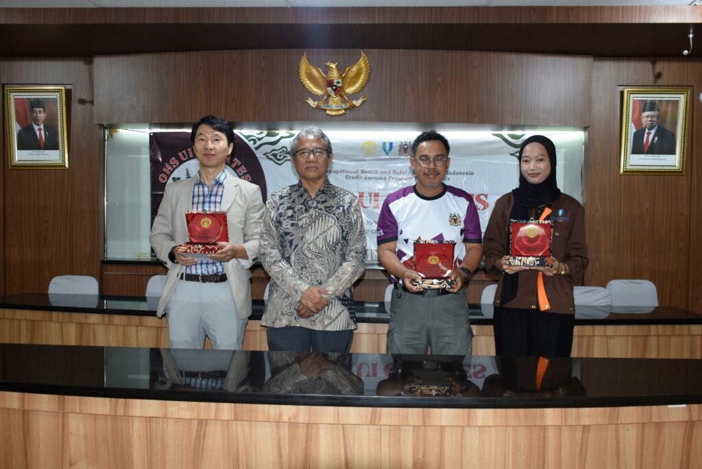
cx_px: 351
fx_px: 644
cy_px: 234
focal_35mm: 33
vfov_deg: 40.0
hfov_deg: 57.2
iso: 560
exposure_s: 1/60
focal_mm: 22
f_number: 3.8
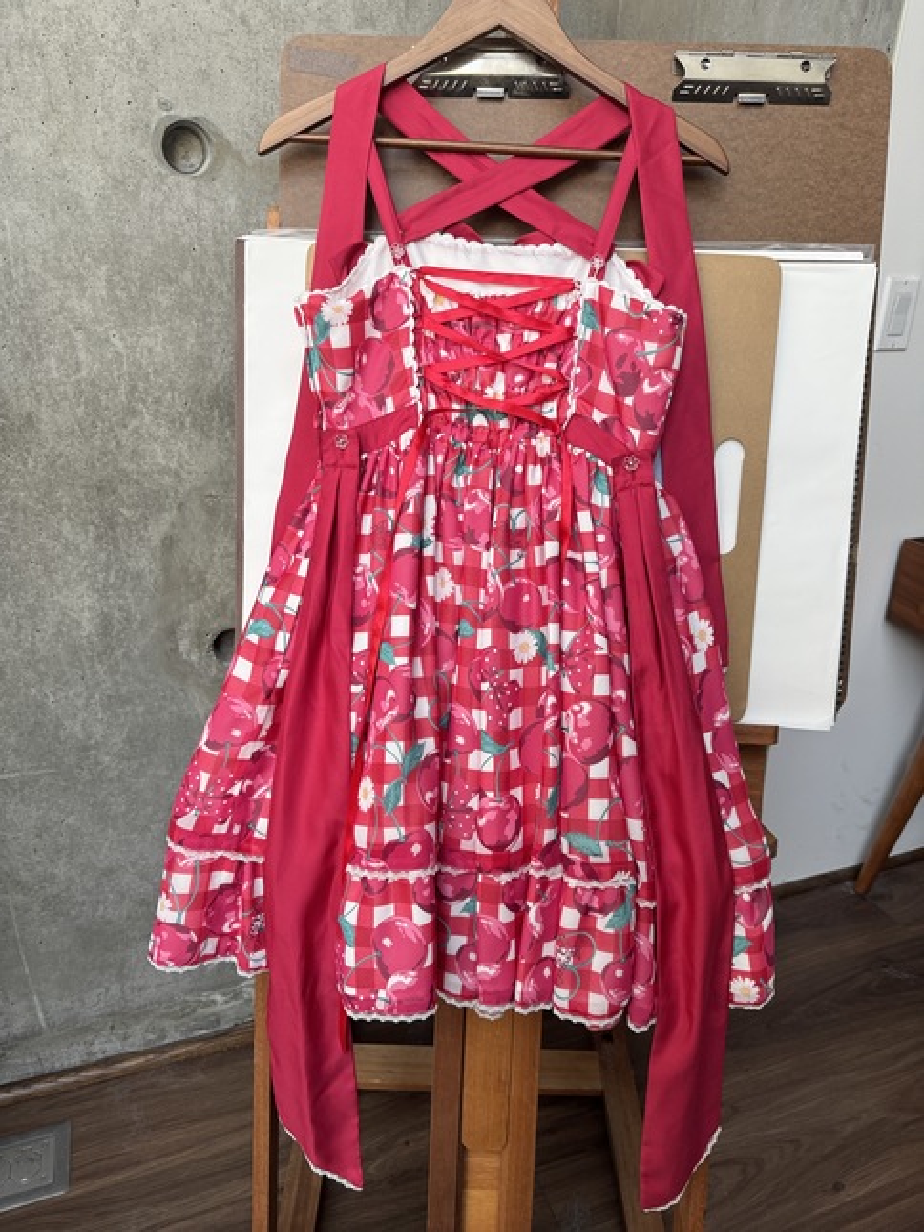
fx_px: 854
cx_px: 462
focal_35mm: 24
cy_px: 616
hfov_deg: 56.8
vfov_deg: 71.6
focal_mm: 6.76
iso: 200
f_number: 1.78
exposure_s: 1/87
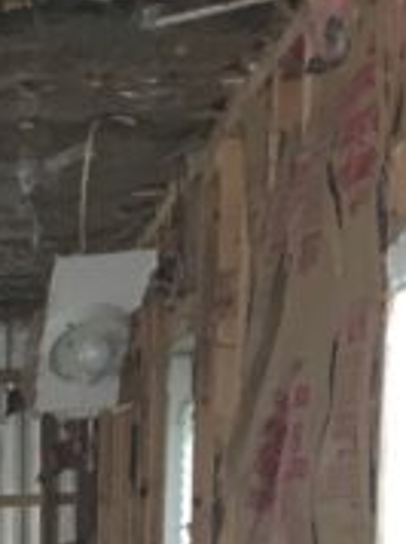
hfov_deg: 8.5
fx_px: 2618
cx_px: -357
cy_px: 1232
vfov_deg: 10.5
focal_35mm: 167
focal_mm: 4.15
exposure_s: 1/30
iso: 32
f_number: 2.2
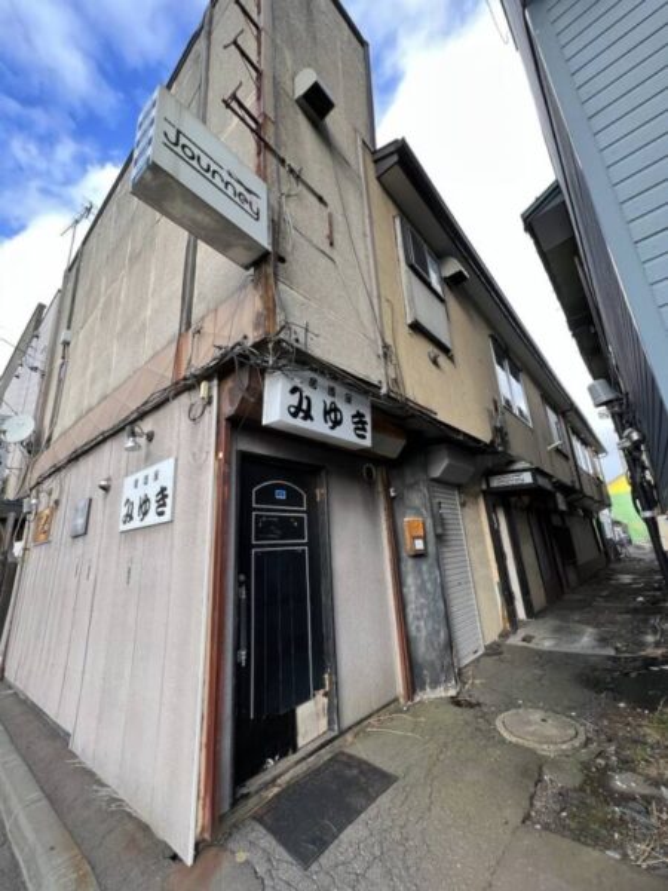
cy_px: 446
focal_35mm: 13
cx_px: 334
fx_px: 334
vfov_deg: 106.2
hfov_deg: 89.9
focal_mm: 1.57
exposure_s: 1/176
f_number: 1.8
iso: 32
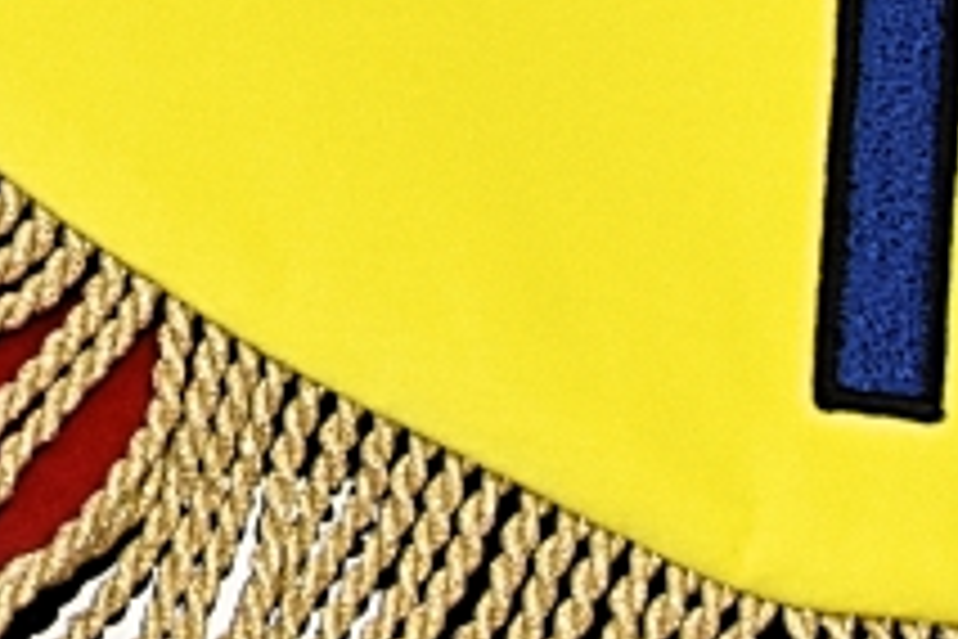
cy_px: -1163
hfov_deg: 6.6
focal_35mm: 307
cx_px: -679
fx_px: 8169
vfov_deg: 4.3
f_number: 8
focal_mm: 34
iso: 1100
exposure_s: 1/50
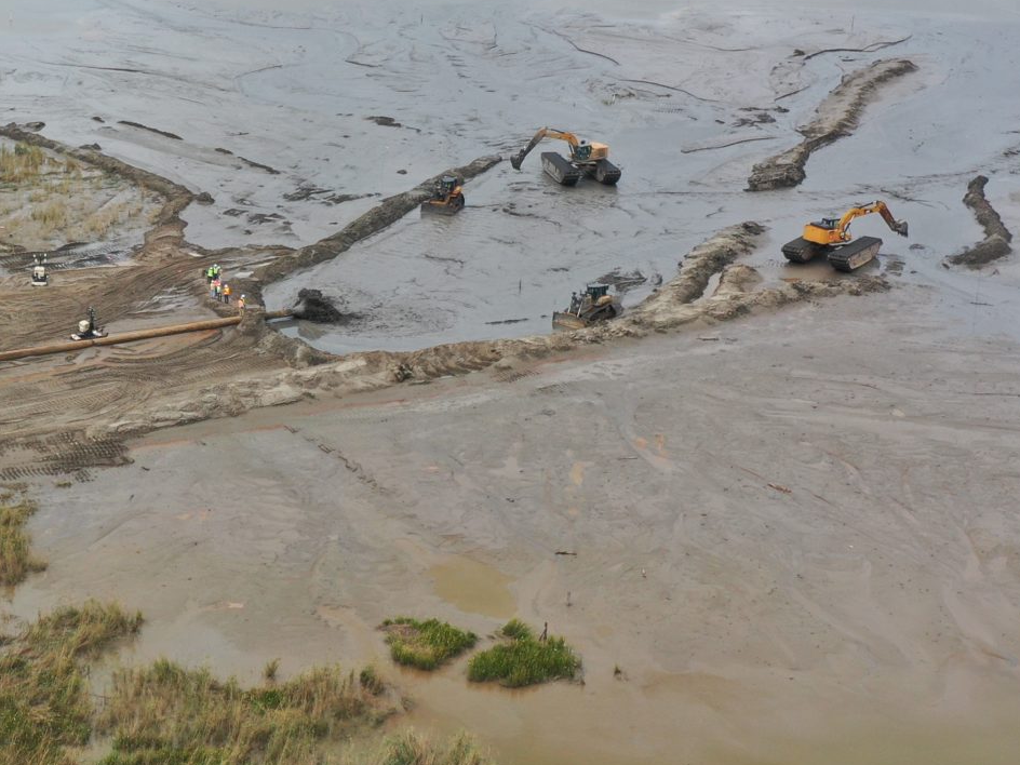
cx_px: 153
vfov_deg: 20.1
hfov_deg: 26.0
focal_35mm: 73
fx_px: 2151
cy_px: 318
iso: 100
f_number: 5.6
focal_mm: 10.26
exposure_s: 1/400
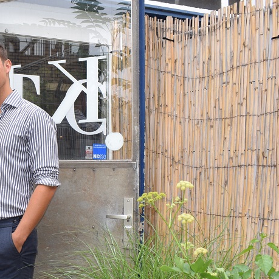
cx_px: -25
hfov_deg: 26.4
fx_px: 547
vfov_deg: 28.5
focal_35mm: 60
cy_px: 176
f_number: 5.6
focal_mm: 18
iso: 250
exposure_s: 1/125
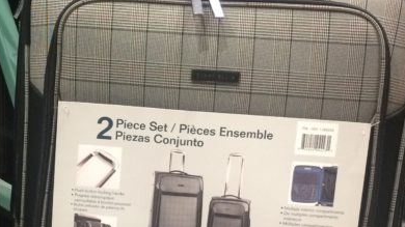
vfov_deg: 14.5
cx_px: 47
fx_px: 891
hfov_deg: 24.9
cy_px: 132
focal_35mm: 83
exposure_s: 1/30
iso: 160
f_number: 2.2
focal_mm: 4.15
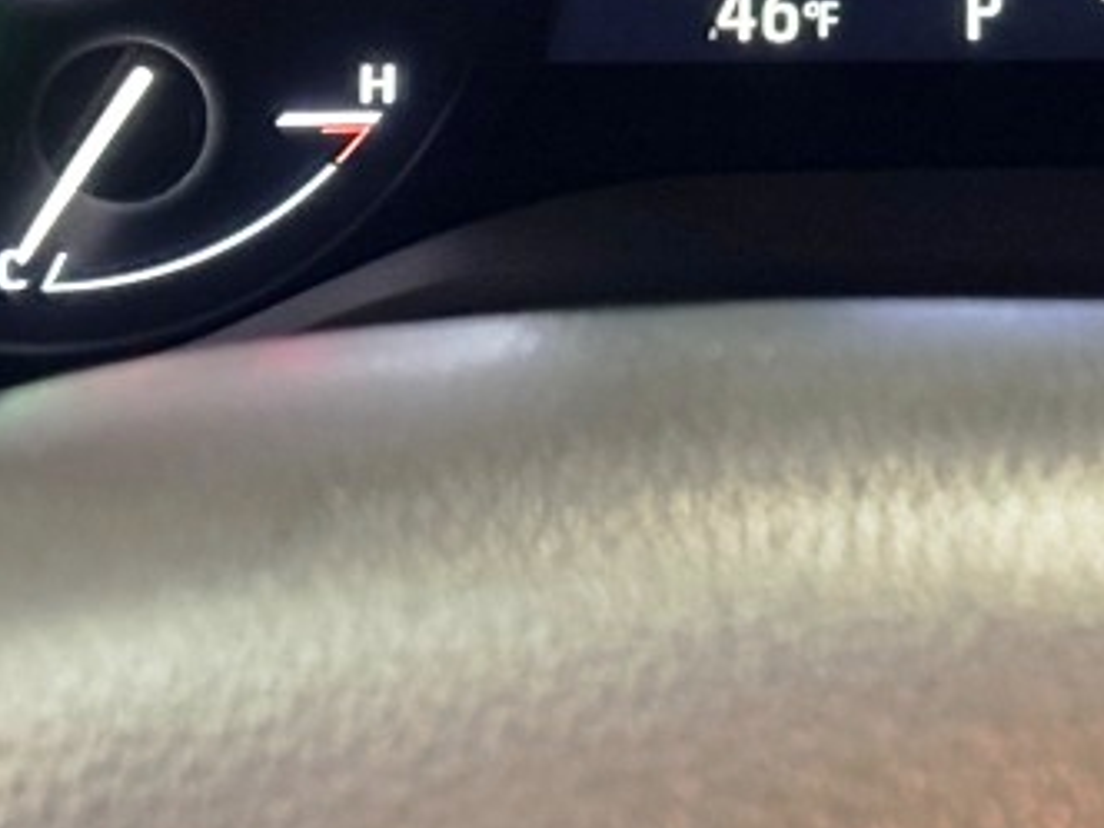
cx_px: 1057
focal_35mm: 148
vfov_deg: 9.8
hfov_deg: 13.2
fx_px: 4720
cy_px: -249
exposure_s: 1/24
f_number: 1.78
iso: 640
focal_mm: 6.86
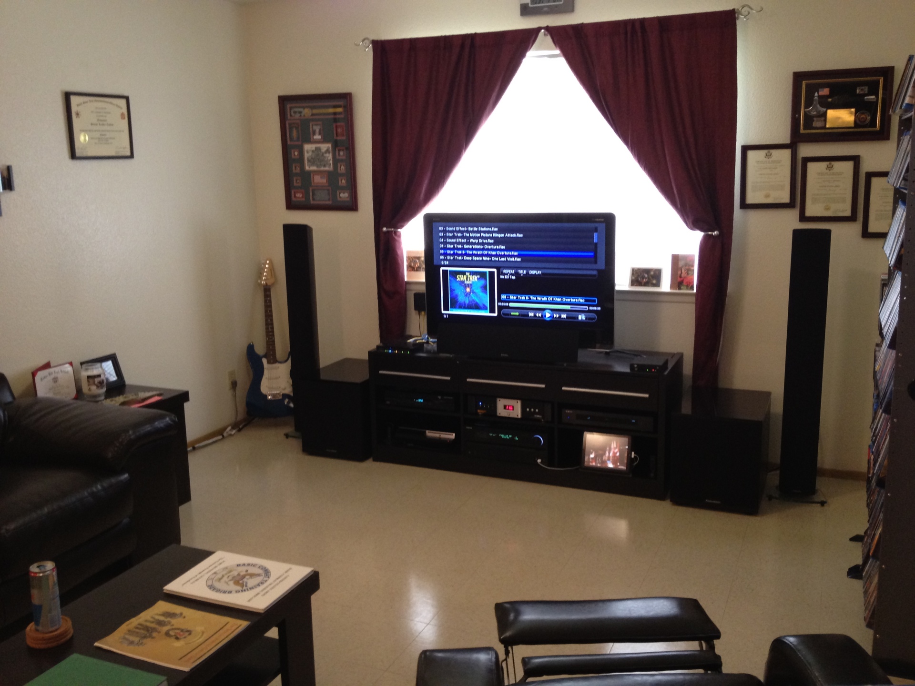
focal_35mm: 35
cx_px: 458
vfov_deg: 40.7
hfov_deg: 52.6
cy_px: 343
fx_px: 925
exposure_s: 1/20
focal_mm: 4.28
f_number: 2.4
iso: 200
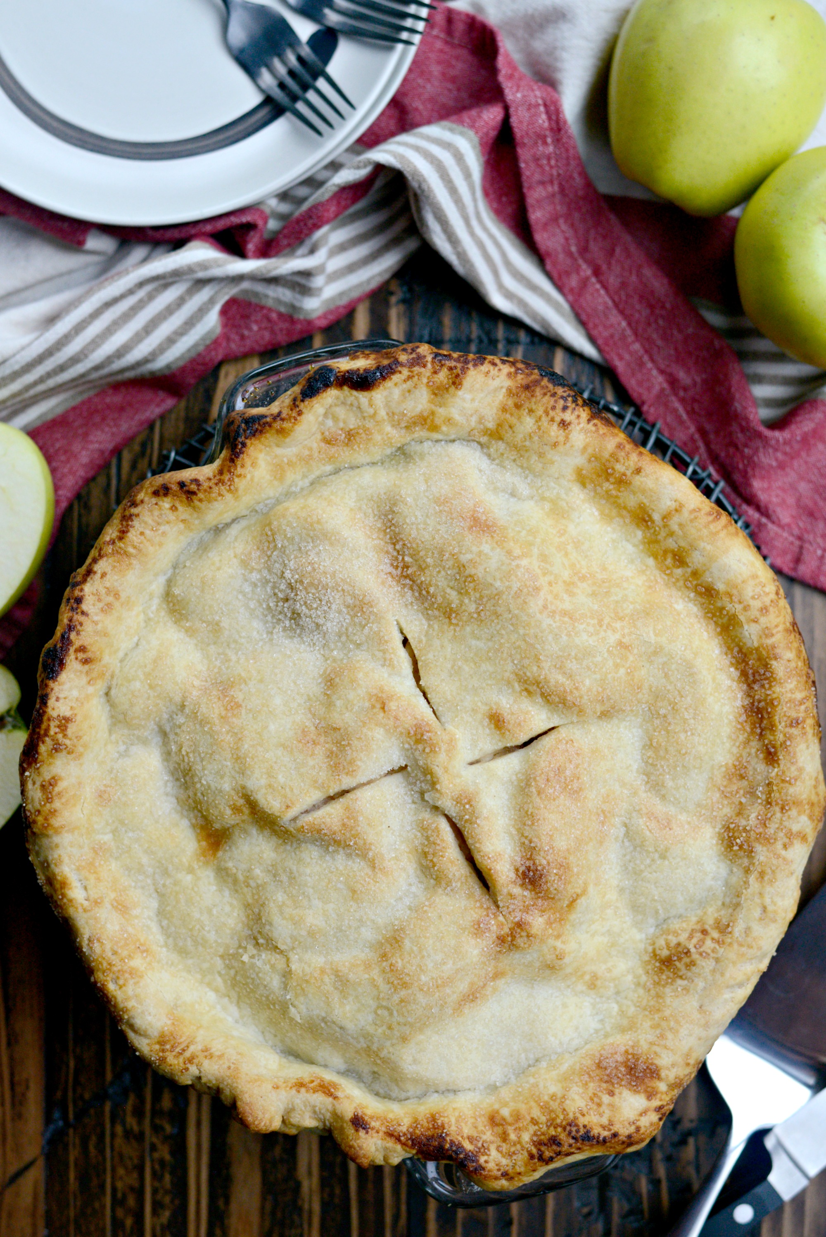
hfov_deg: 27.0
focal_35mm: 50
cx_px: 413
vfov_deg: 39.6
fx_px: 1719
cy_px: 618
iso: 1250
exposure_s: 1/800
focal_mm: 50
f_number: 3.5
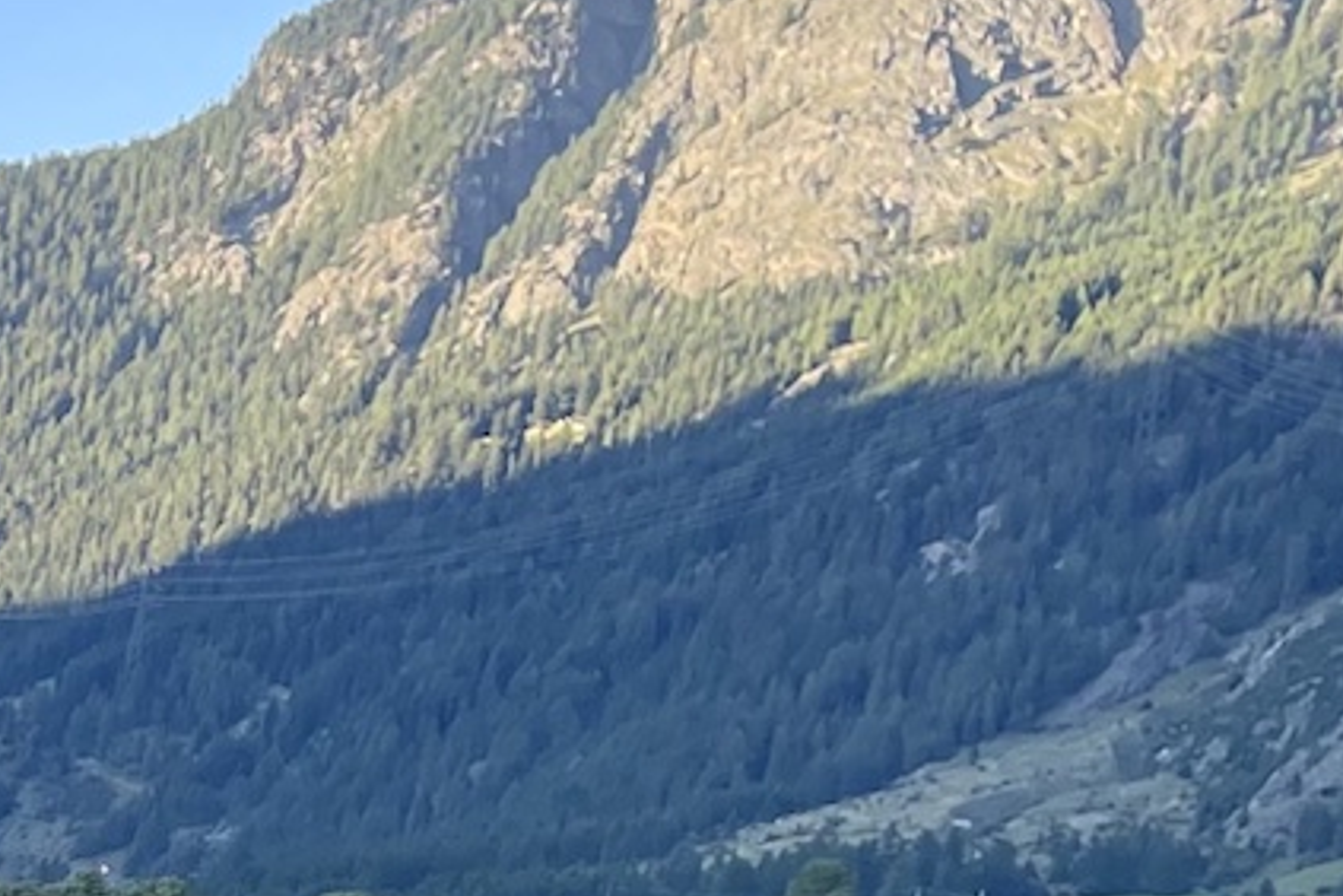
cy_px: 1325
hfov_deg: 12.8
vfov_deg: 10.4
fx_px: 4775
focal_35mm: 128
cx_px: -1746
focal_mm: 5.1
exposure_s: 1/424
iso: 32
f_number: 1.6
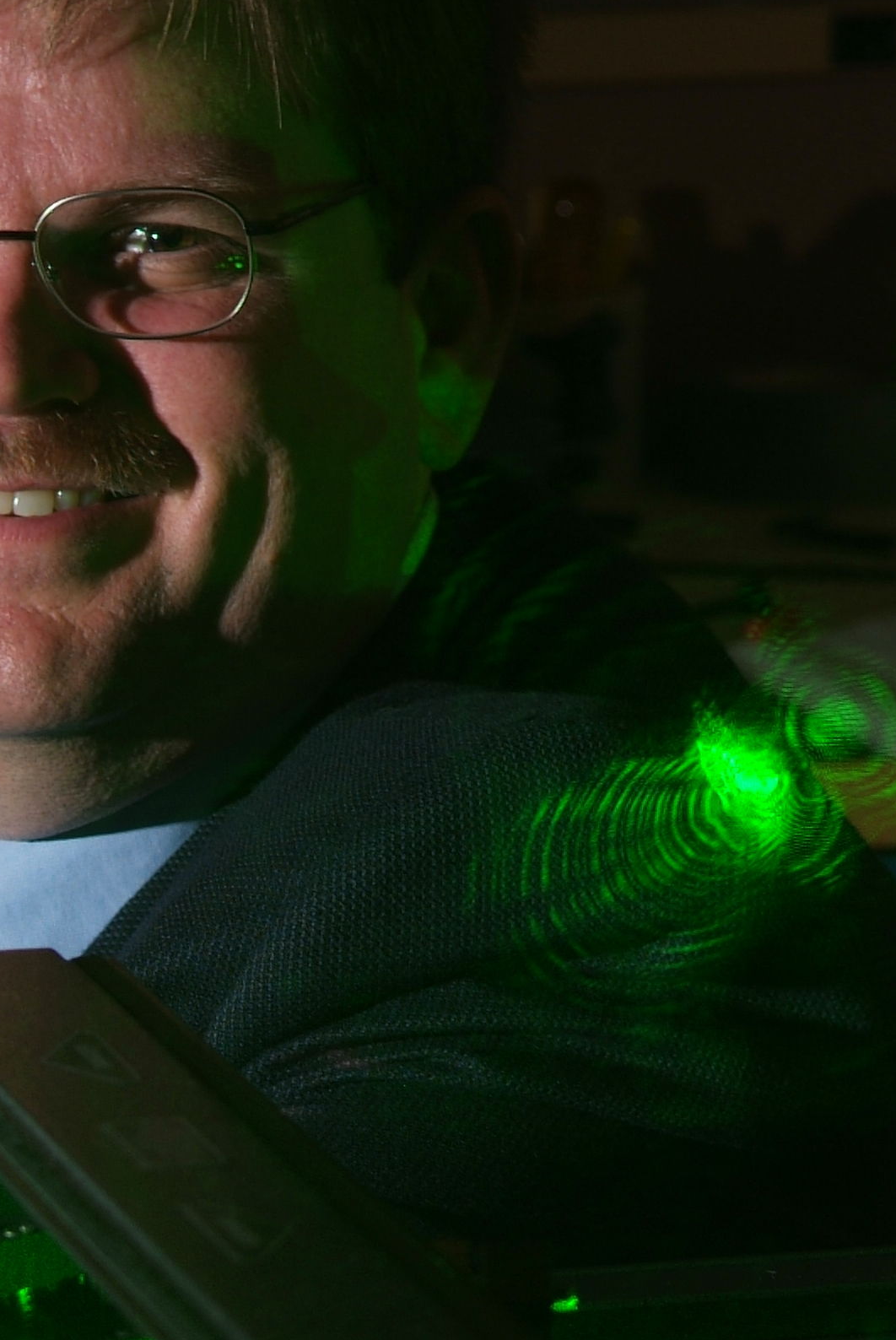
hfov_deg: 7.1
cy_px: 1186
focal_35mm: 193
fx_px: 7189
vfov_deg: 10.6
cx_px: 229
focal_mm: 48
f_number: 4.8
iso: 100
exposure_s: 1
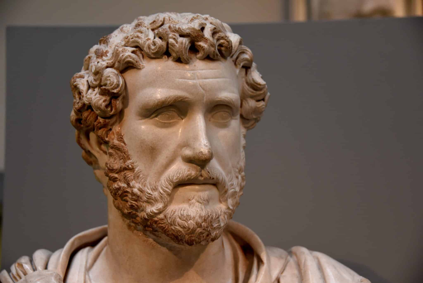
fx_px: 964
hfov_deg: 24.8
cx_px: 212
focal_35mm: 82
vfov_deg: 16.7
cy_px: 142
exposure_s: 1/100
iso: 1400
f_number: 5
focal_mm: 82
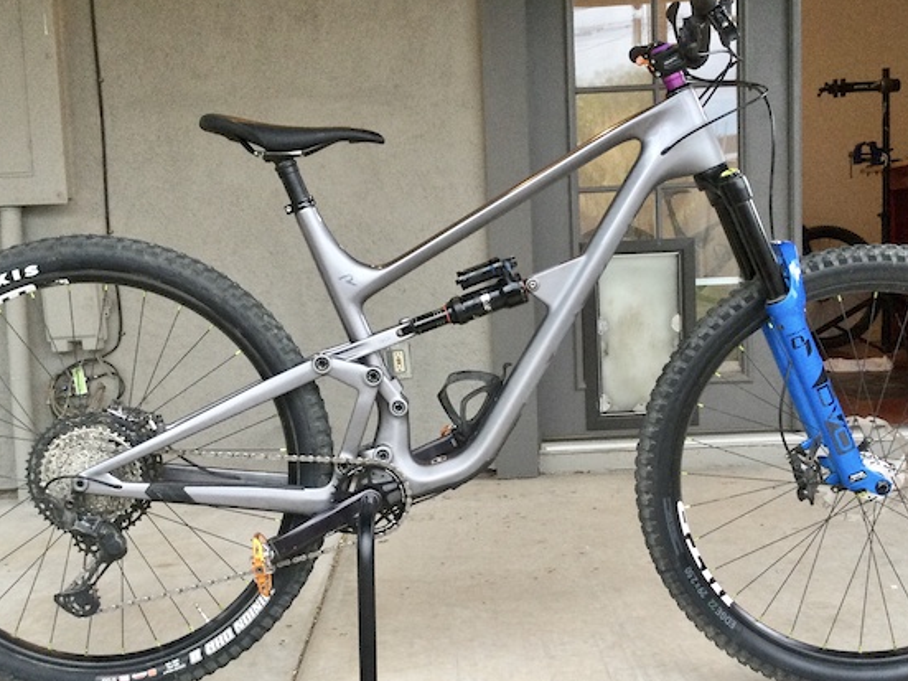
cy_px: 369
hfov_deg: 42.1
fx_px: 1180
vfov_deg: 32.2
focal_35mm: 45
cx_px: 483
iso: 80
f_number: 2.4
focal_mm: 3.3
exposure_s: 1/30
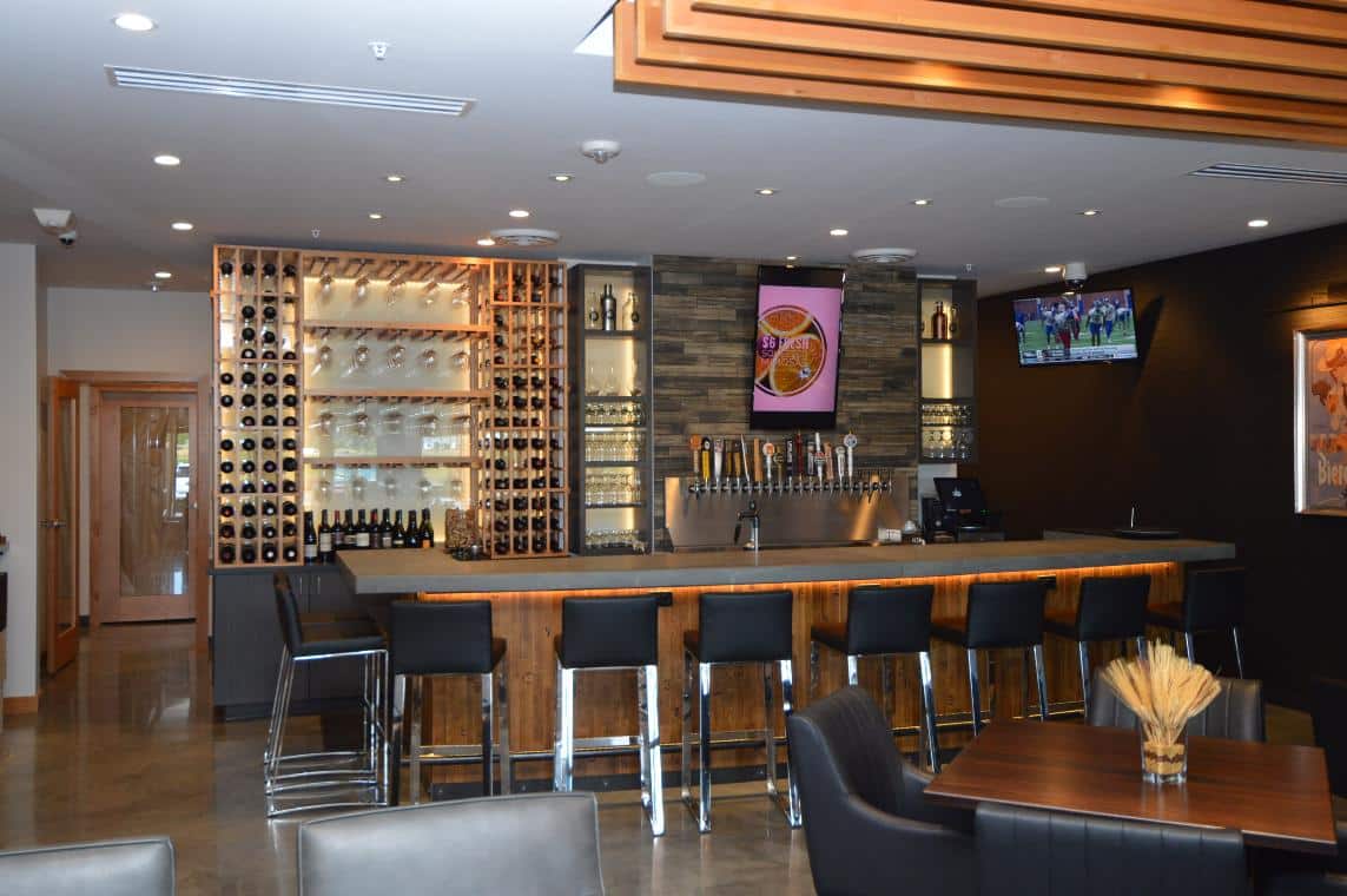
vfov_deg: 39.9
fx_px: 1234
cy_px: 448
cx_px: 674
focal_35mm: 33
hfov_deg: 57.3
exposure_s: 1/60
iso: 500
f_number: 4
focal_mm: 22
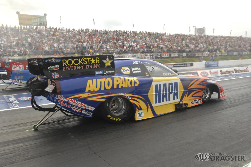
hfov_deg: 62.0
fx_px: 209
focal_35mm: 30
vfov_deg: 43.5
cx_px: 126
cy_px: 84
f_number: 6.3
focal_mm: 20
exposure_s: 1/800
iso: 400
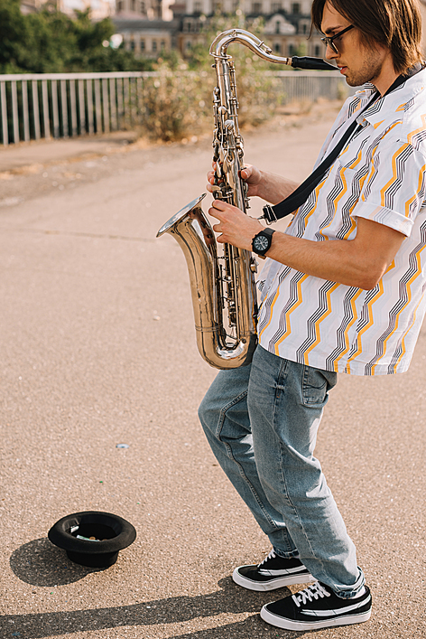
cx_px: 217
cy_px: 302
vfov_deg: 37.5
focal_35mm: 53
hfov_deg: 25.5
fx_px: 940
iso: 100
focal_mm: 50
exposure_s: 1/1000
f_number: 3.5
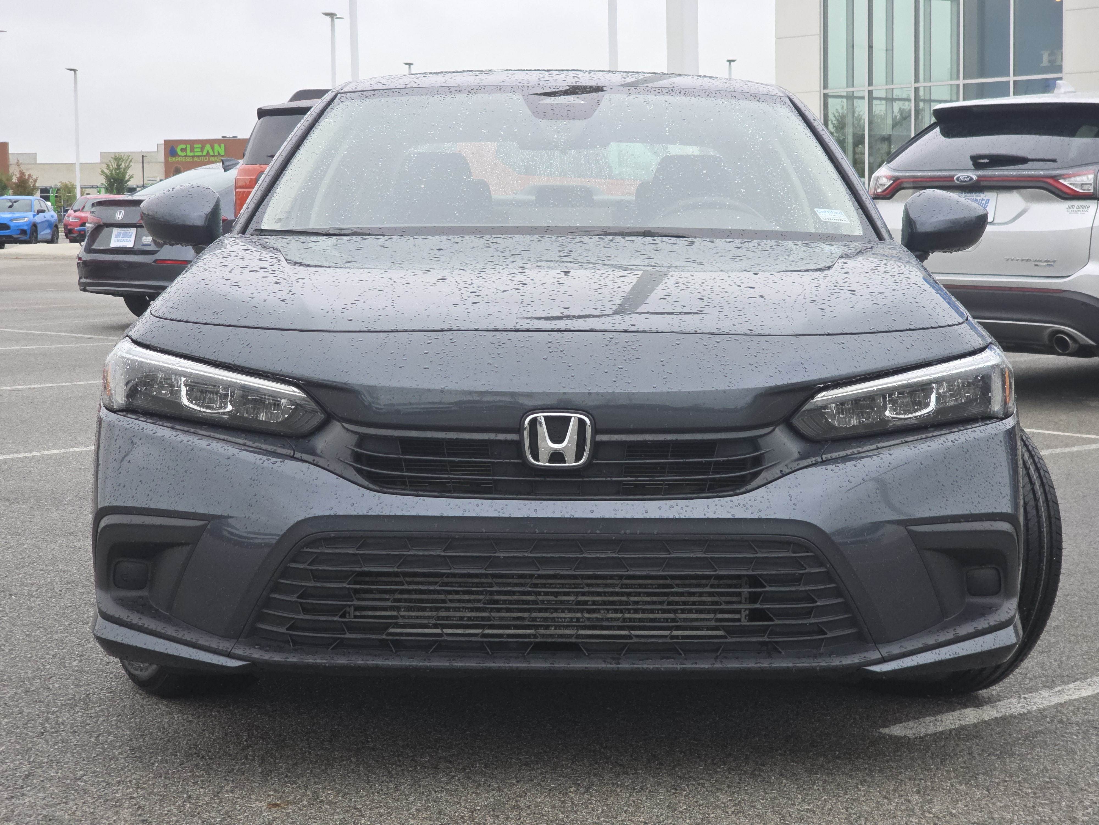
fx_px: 2191
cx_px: 550
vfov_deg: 21.3
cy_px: 412
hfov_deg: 28.2
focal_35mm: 69
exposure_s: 1/410
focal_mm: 7.9
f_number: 2.4
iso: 50
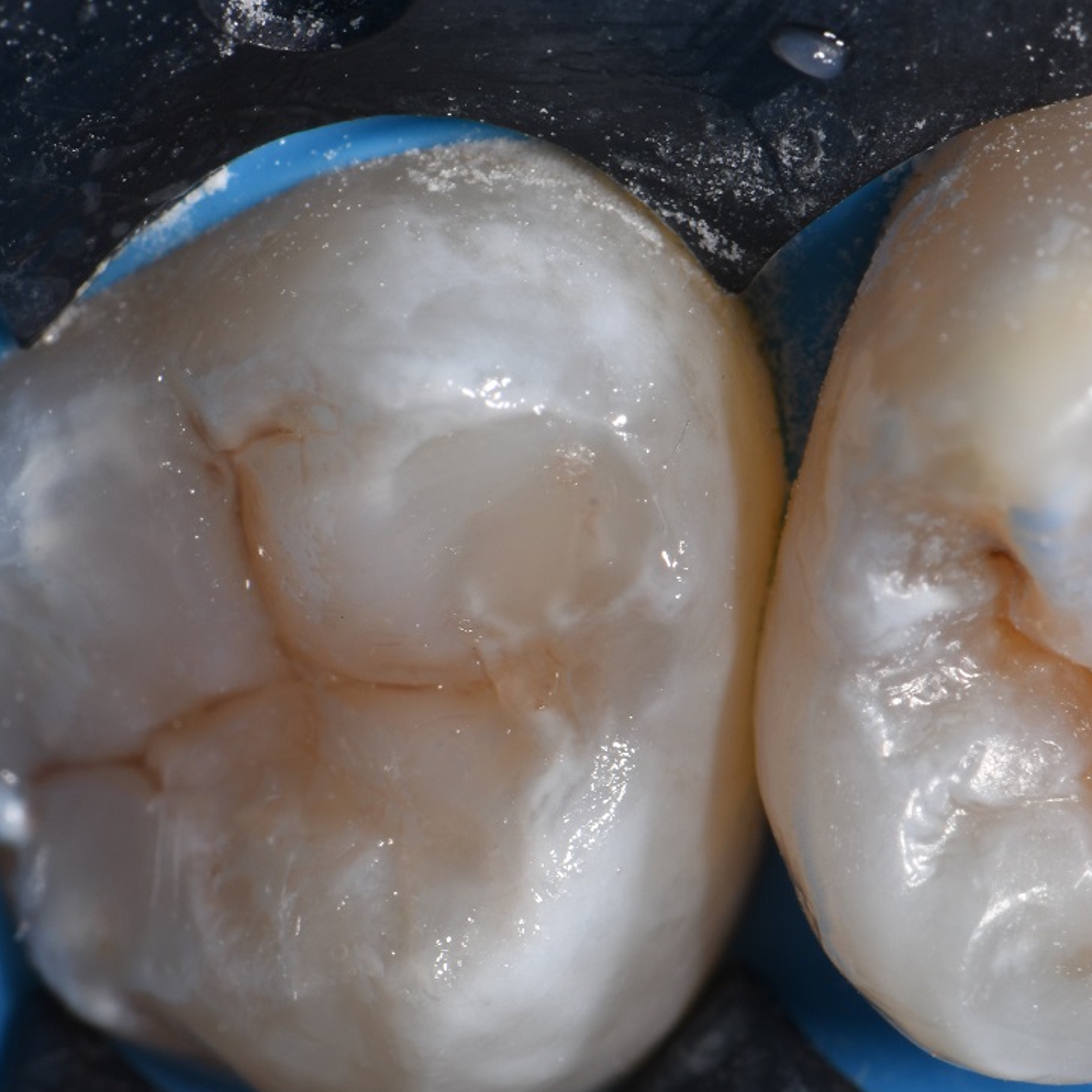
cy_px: 603
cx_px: 367
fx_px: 8923
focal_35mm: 250
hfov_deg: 7.0
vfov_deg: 7.0
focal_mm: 105
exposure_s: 1/160
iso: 200
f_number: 32
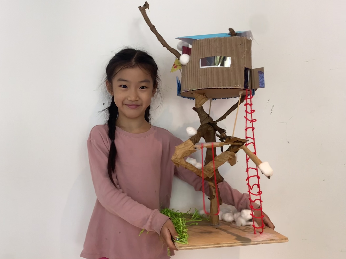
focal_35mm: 26
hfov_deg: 67.3
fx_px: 260
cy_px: 130
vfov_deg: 53.1
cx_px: 173
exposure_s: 1/60
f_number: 1.8
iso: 100
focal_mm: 4.25
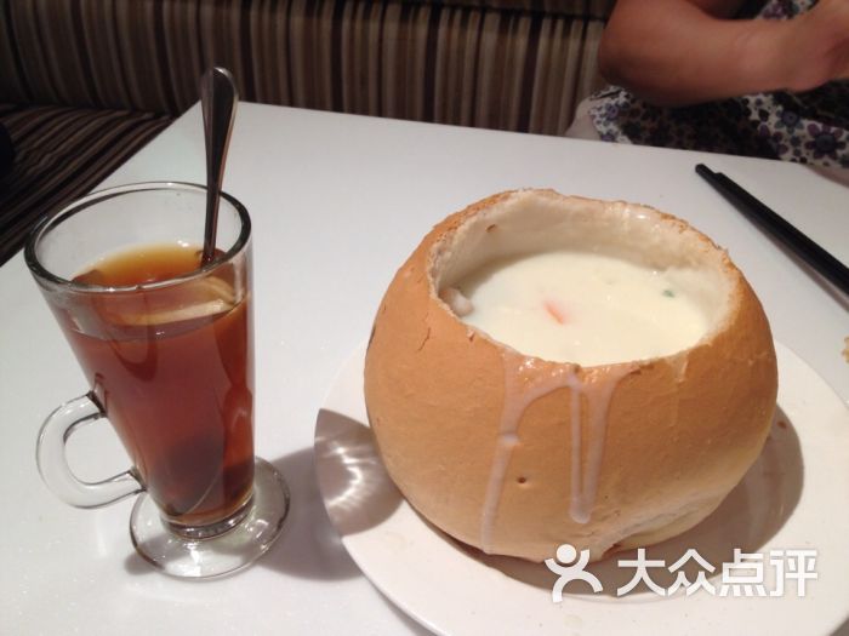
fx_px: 858
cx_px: 424
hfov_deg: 52.6
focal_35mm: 35
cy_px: 318
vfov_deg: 40.7
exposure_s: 1/20
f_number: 2.4
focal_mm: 4.28
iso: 64
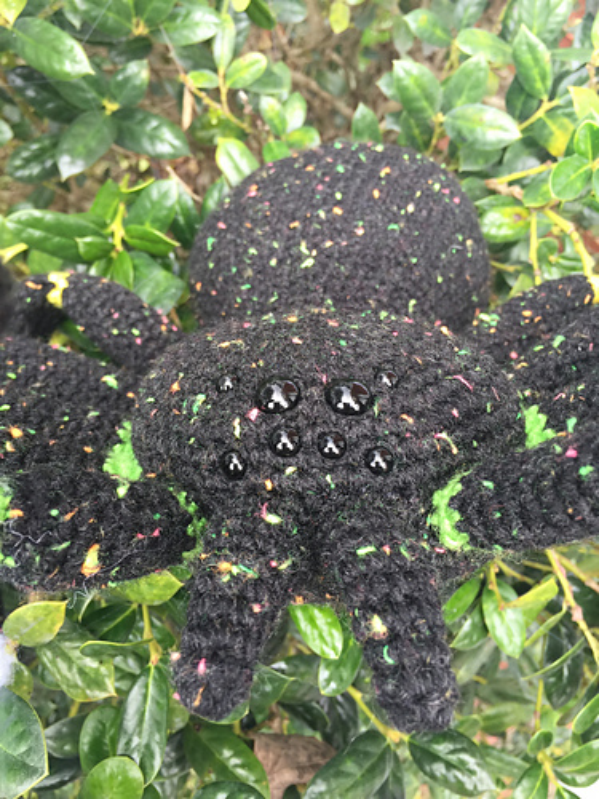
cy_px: 400
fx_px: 669
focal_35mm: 29
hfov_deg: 48.2
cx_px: 300
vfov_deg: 61.7
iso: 32
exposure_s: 1/40
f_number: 2.2
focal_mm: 4.15
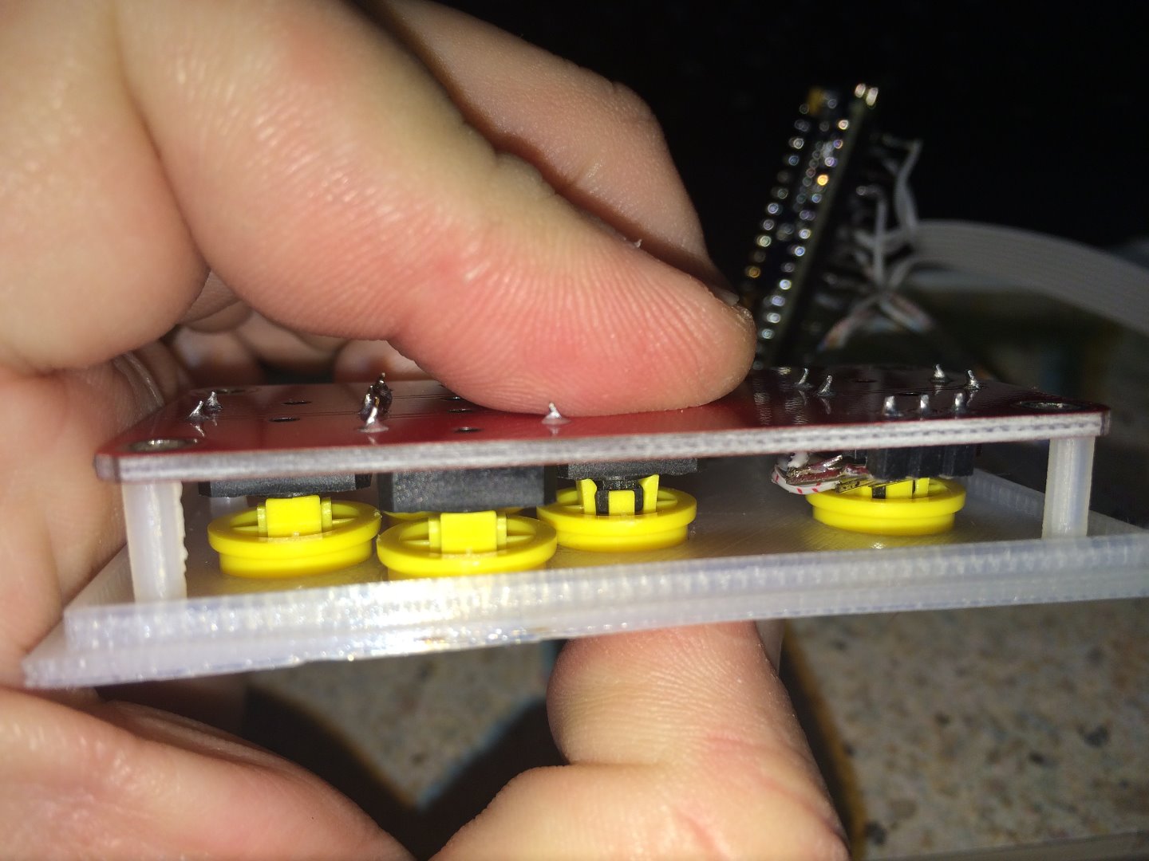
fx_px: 963
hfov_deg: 61.7
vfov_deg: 48.2
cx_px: 574
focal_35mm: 29
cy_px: 430
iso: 32
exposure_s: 1/570
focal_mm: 4.15
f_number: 2.2
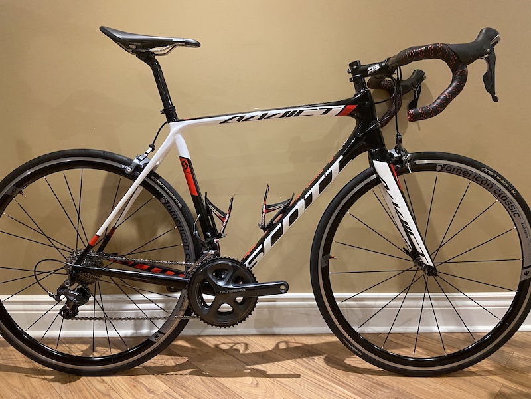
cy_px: 200
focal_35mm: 26
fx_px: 399
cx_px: 266
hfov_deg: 67.3
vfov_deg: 53.1
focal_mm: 4.25
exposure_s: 1/60
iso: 500
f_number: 1.8
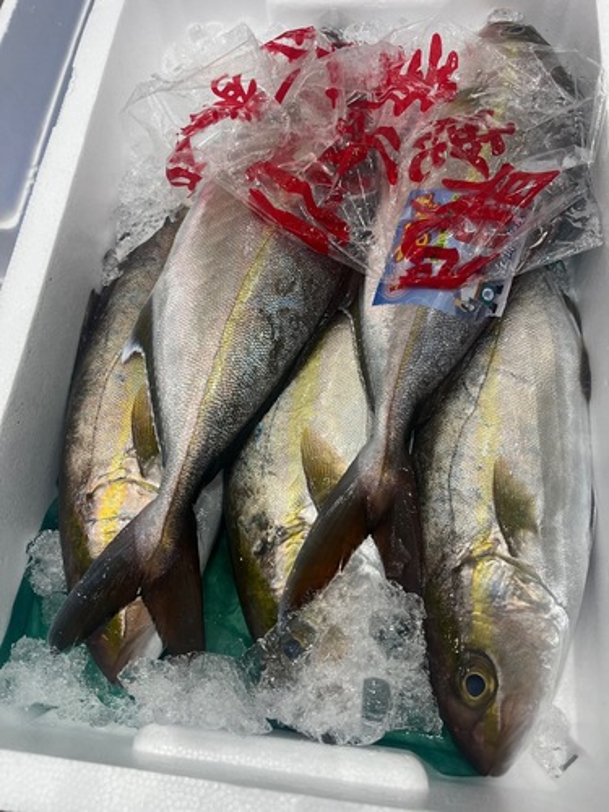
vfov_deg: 67.3
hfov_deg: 53.1
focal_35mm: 26
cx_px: 304
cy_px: 406
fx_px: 610
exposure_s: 1/122
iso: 80
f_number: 1.6
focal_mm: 5.1
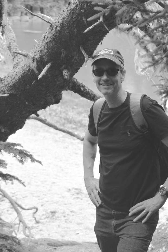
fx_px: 579
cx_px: 84
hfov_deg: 16.5
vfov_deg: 24.6
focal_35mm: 82
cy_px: 126
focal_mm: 55
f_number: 5.6
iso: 280
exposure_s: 1/125
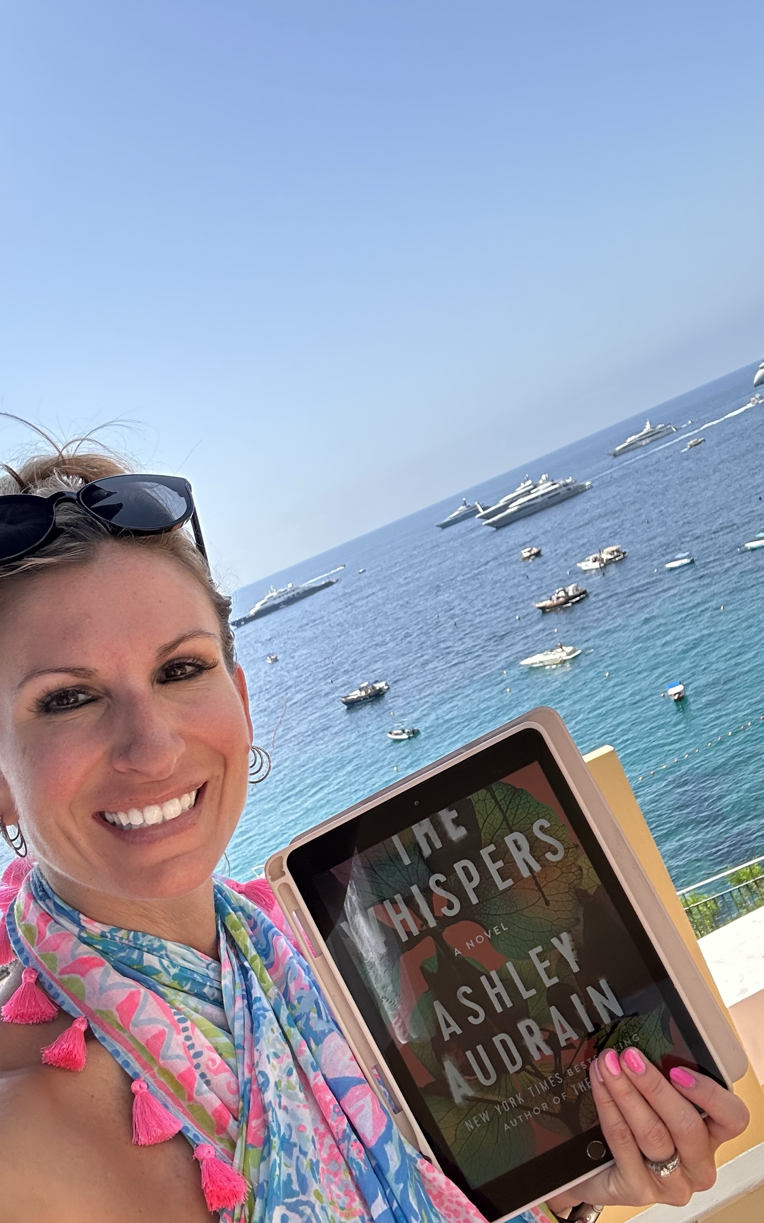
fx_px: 1066
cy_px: 608
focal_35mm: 32
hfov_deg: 39.4
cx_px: 411
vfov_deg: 59.7
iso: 25
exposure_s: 1/730
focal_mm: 2.69
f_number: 1.9
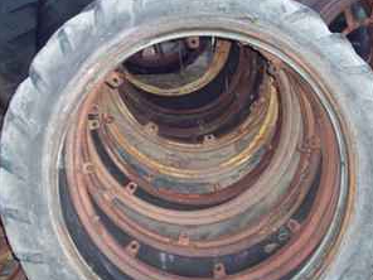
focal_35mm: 43
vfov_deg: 33.6
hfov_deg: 43.8
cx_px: 194
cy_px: 155
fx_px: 463
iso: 200
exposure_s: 1/45
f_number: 2.8
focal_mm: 6.2
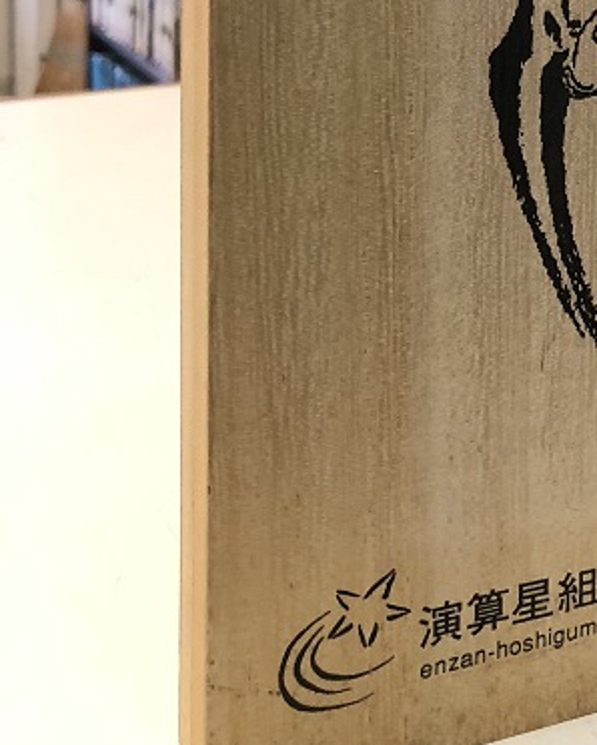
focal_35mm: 74
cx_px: 745
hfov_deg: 19.3
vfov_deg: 23.8
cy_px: -106
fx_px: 1633
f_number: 1.8
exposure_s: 1/15
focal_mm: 3.99
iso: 50
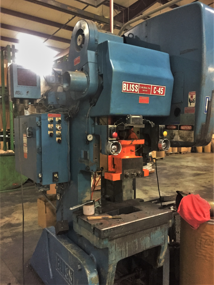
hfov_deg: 48.2
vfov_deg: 61.7
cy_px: 142
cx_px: 107
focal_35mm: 29
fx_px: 239
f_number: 2.2
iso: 250
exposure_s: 1/15
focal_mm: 4.15
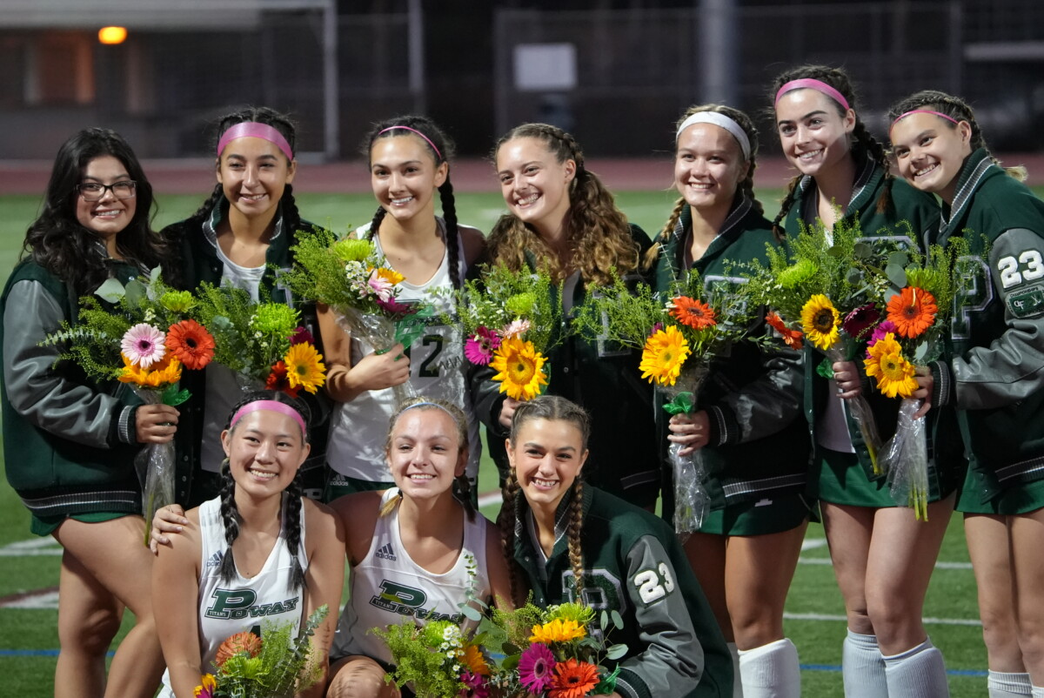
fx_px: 5804
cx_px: 522
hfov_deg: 10.3
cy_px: 349
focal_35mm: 200
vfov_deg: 6.9
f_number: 5.6
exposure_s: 1/250
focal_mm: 200
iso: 10000
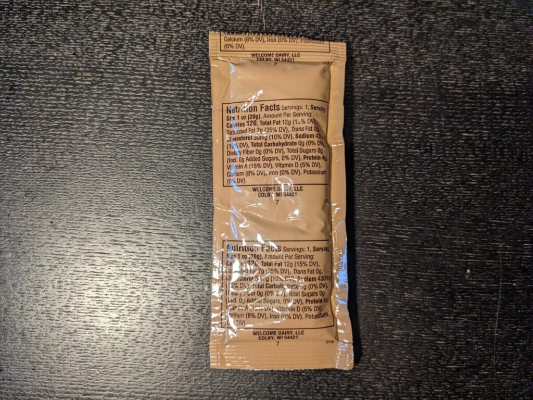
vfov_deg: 51.4
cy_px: 200
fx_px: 416
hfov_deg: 65.3
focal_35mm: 27
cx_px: 266
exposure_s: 1/50
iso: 103
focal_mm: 4.38
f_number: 1.73
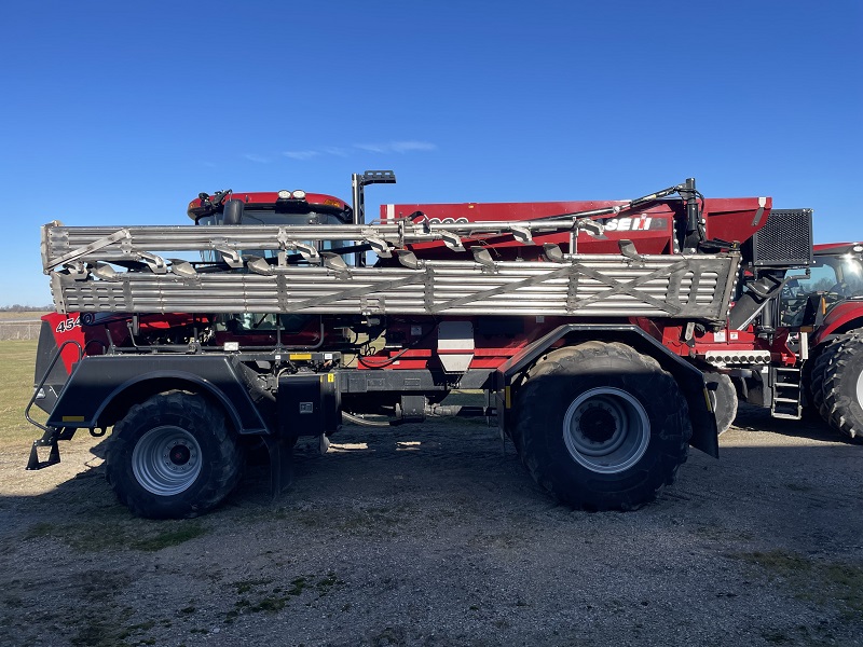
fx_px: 648
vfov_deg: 53.1
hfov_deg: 67.3
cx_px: 432
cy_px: 324
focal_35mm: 26
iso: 32
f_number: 1.6
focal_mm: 4.2
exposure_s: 1/2747
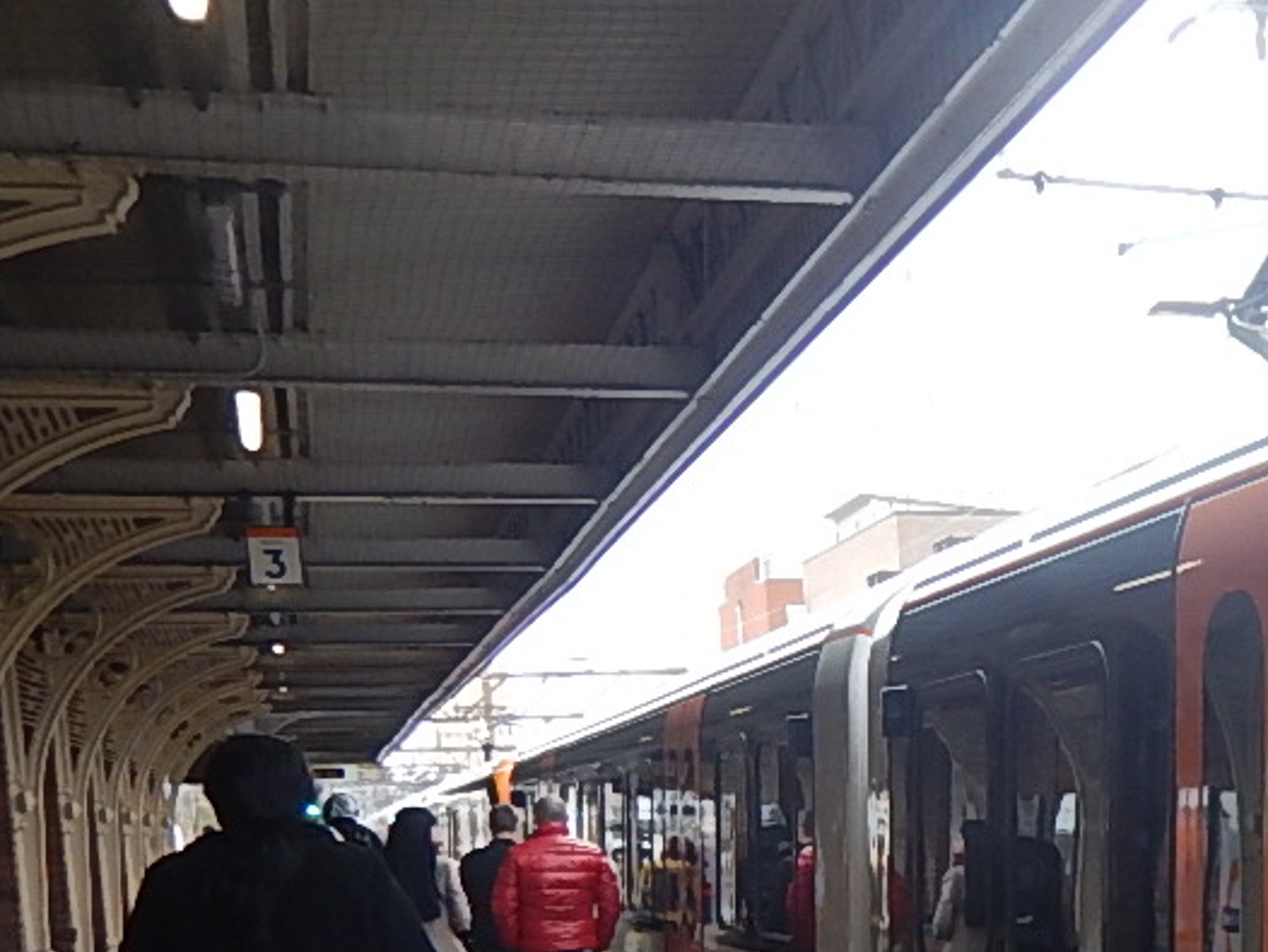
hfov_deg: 24.4
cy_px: 1109
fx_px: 2675
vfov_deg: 19.2
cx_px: 1490
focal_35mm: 73
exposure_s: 1/125
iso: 125
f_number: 2.8
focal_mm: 4.3
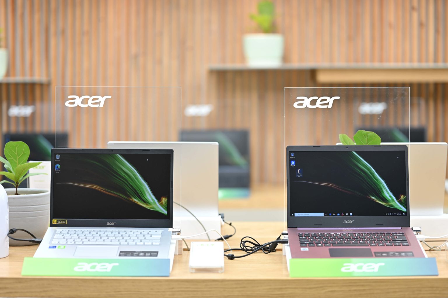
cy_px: 149
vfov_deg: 16.1
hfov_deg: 23.9
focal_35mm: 85
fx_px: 1057
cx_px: 224
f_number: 1.8
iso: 64
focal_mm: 85
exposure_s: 1/125
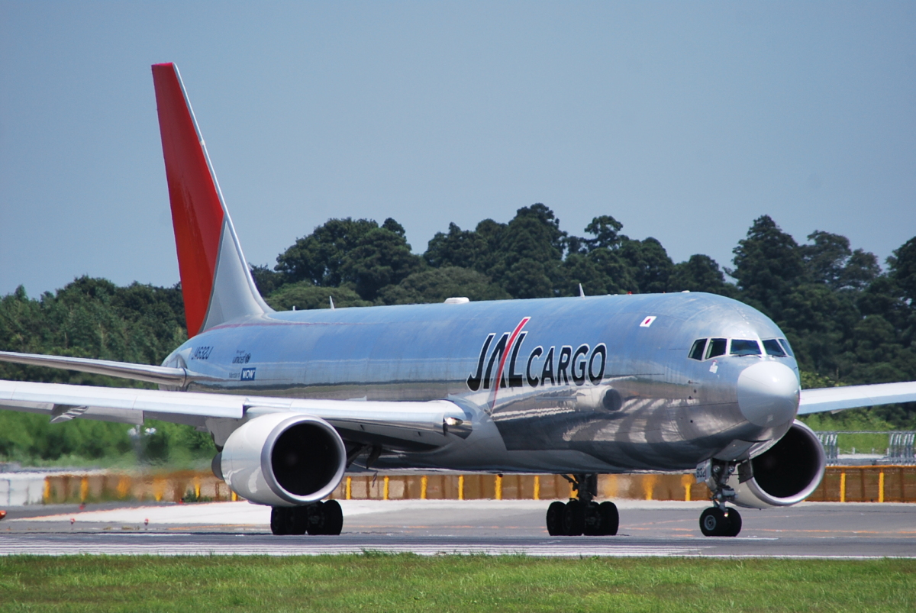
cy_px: 306
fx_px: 11462
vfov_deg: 3.1
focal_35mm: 450
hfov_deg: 4.6
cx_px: 458
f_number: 6.3
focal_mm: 300
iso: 200
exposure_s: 1/1000
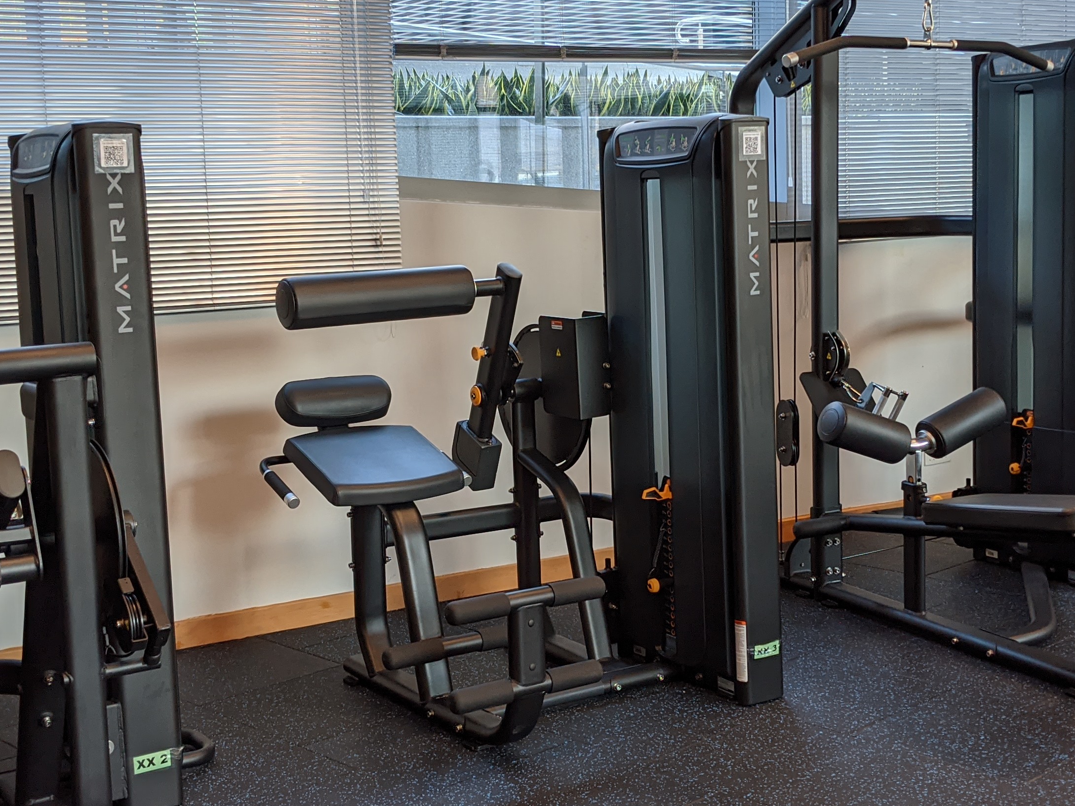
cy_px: 367
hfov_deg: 38.2
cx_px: 553
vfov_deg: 29.1
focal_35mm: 50
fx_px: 1553
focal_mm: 4.38
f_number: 1.73
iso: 73
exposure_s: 1/120
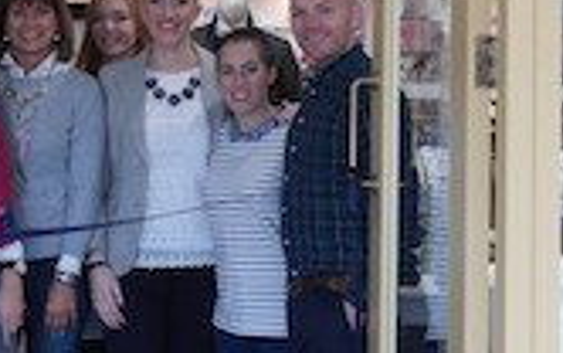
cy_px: -14
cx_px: 2
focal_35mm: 132
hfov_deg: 15.5
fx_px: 2027
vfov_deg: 9.9
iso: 400
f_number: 4
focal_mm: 28
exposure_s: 1/100
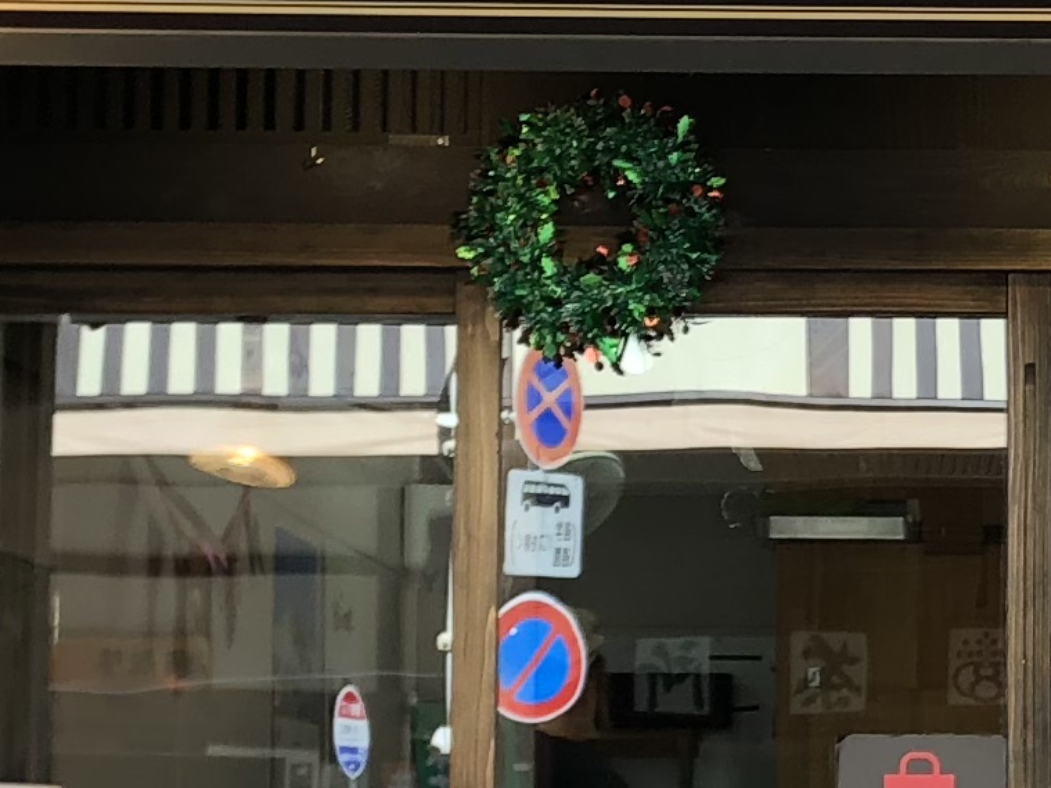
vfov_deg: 9.6
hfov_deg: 12.7
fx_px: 4675
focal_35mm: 154
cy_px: 468
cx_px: 1079
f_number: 1.8
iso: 25
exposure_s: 1/120
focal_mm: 3.99
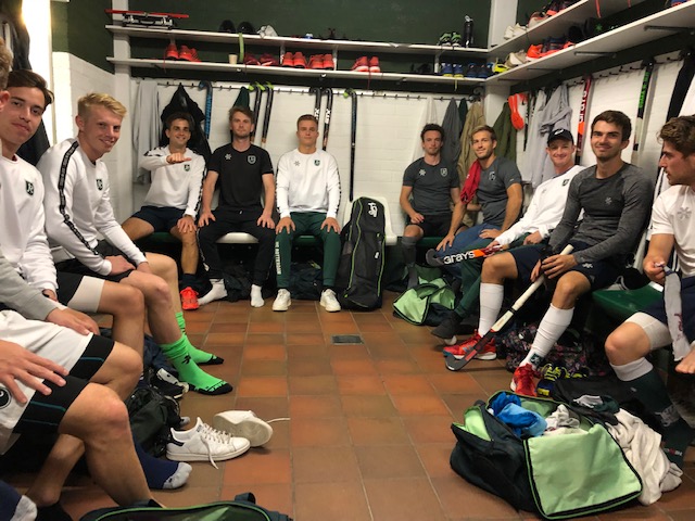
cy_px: 260
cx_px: 348
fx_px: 562
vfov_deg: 49.7
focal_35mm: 28
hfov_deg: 63.4
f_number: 1.8
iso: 100
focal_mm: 4
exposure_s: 1/14
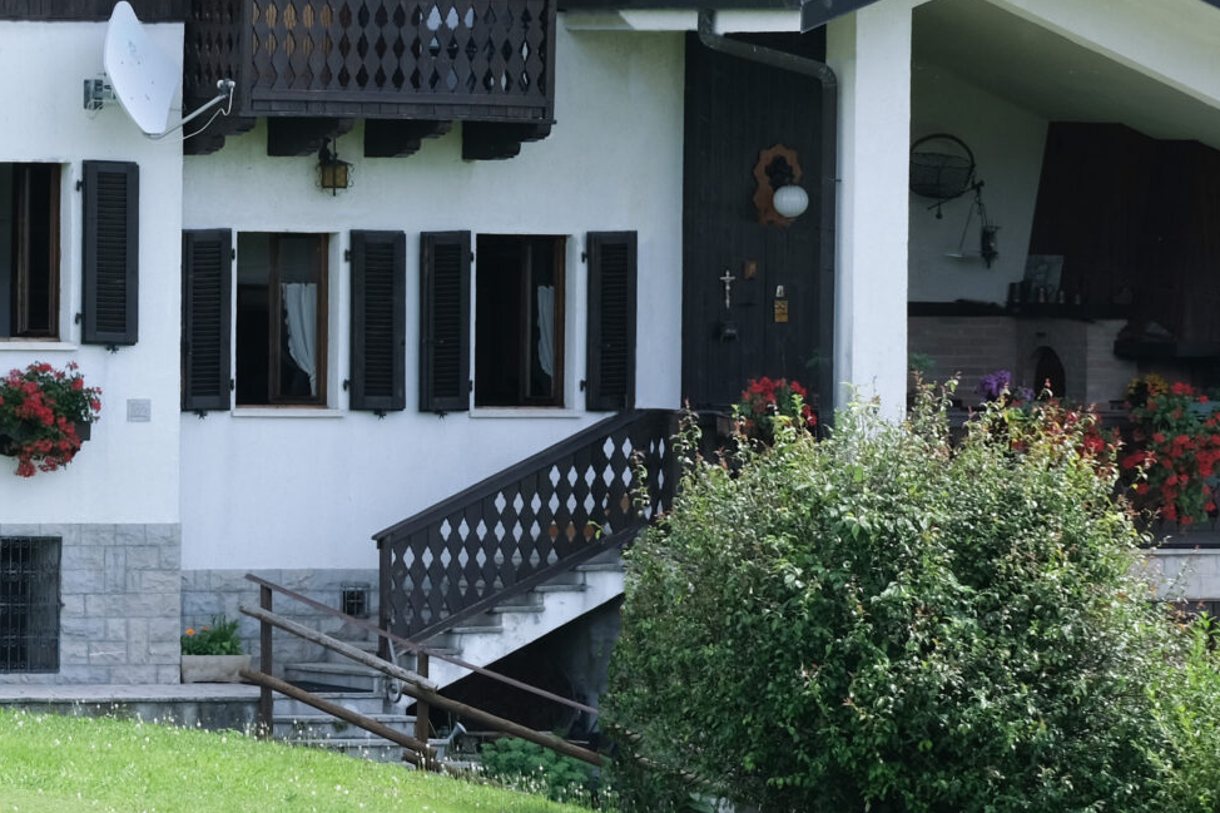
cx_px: 147
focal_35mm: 431
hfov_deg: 4.8
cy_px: 121
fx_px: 14603
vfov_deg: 3.2
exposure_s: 1/110
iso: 80
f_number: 7.1
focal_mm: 109.5
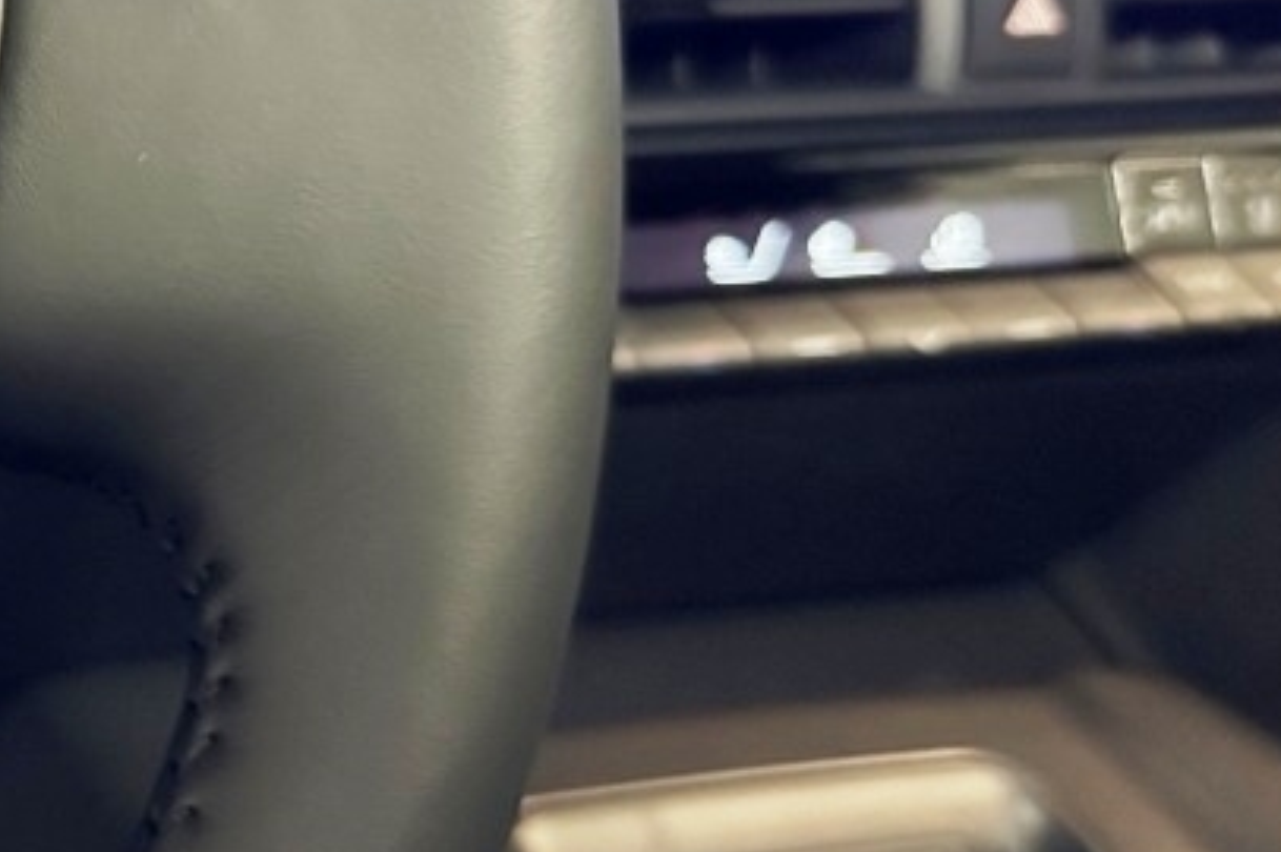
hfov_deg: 27.7
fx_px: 2240
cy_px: 186
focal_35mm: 63
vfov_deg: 21.3
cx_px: -287
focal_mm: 6.86
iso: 1000
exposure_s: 1/40
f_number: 1.78
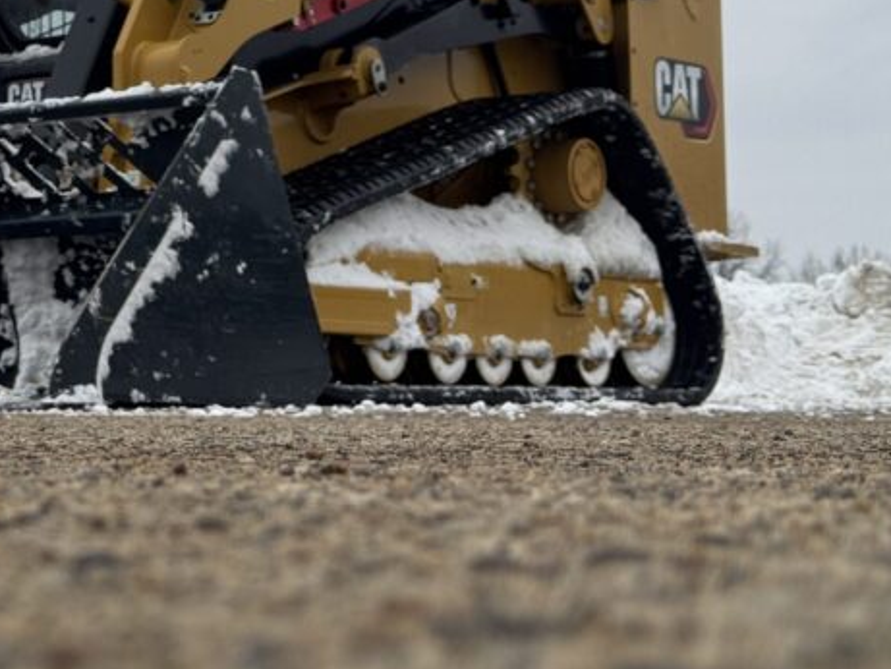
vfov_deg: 14.4
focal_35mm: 102
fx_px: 2626
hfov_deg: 18.7
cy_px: 148
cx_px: -33
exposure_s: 1/2717
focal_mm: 6.76
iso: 64
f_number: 1.78
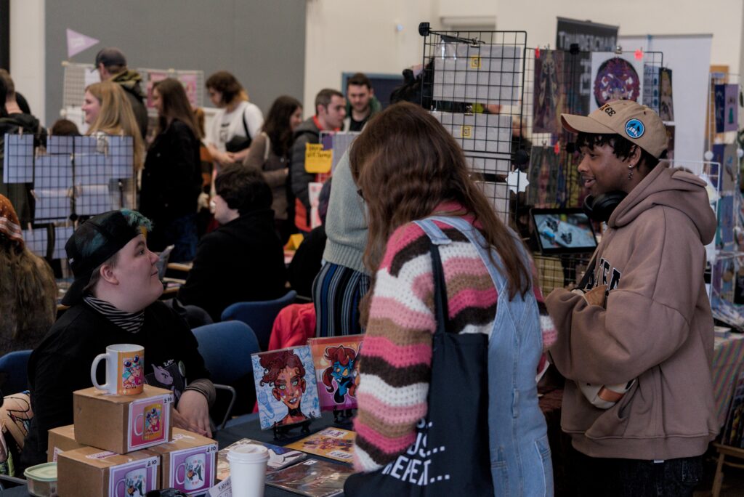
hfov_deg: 35.6
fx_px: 1158
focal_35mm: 56
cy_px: 248
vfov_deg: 24.2
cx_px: 372
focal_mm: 56
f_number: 4
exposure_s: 1/160
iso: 1000
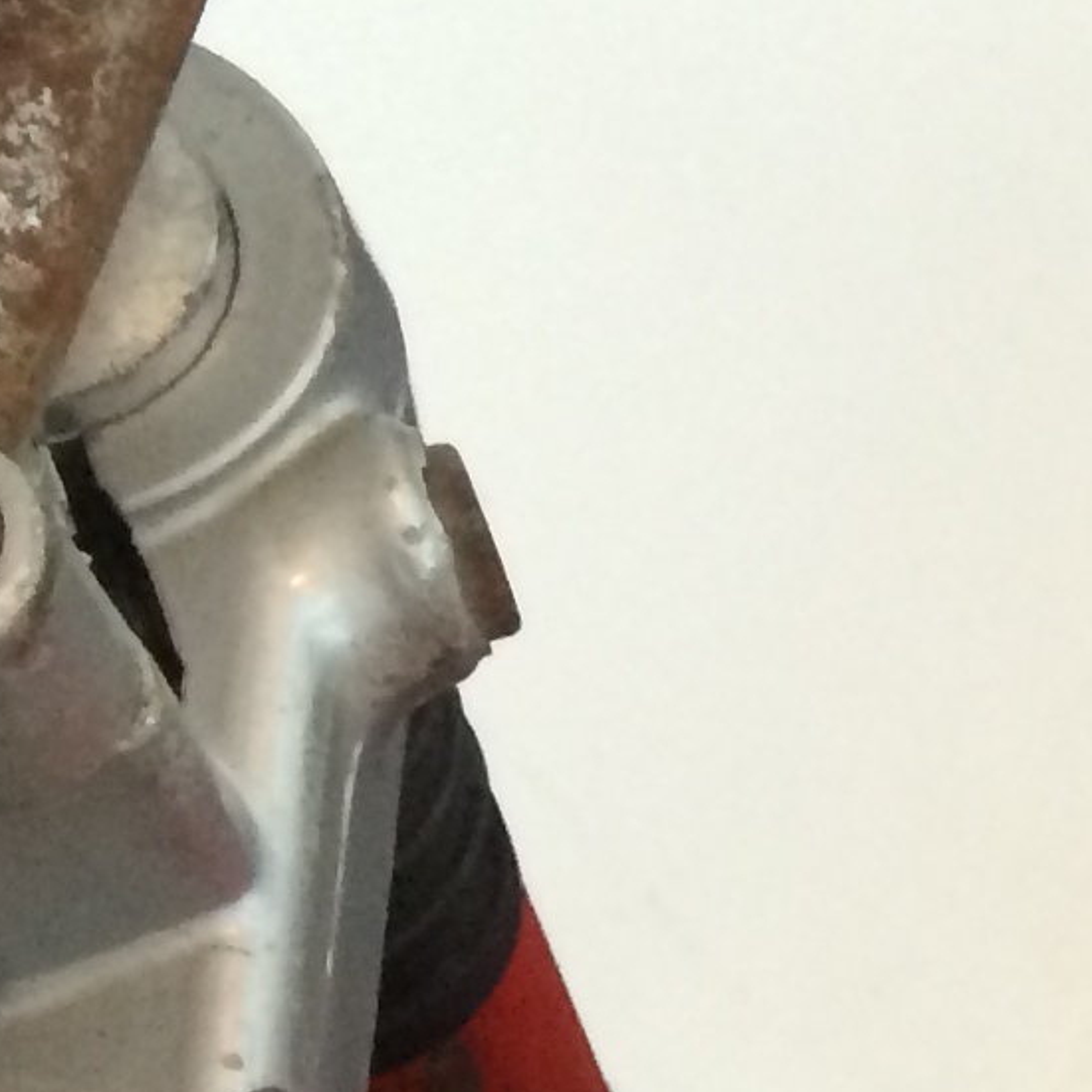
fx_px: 5603
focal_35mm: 157
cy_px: 1881
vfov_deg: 10.5
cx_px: 3062
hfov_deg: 9.3
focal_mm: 4.12
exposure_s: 1/33
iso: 250
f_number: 2.2
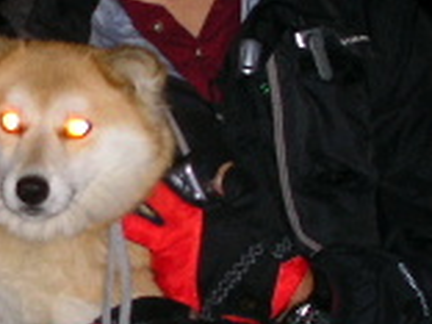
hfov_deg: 13.4
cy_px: 174
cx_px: -47
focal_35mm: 144
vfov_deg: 10.3
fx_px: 1797
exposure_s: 1/60.1
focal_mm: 5.8
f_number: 3
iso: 50
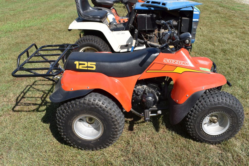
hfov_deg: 53.1
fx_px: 249
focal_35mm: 36
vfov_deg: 36.9
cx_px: 124
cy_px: 83
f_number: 10
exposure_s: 1/400
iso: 200
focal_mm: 24
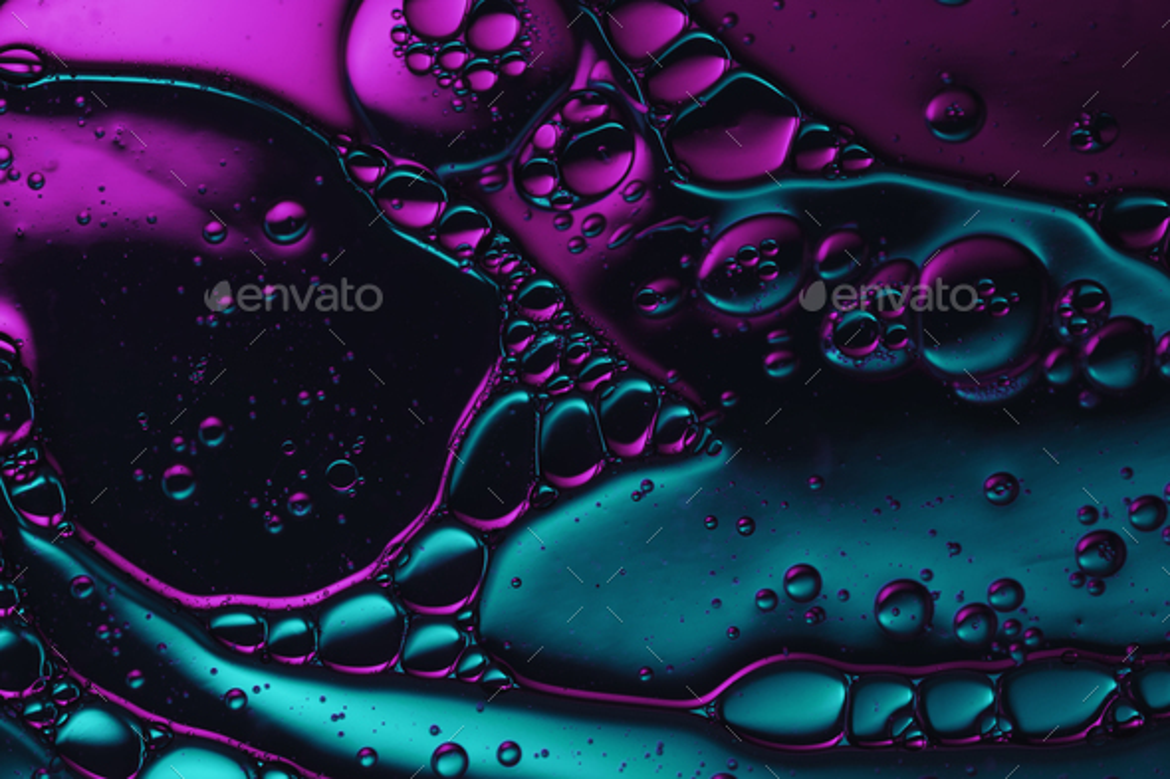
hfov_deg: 15.2
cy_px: 390
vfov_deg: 10.2
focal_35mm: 135
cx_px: 585
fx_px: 4386
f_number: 8
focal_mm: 90
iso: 100
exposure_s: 1/250
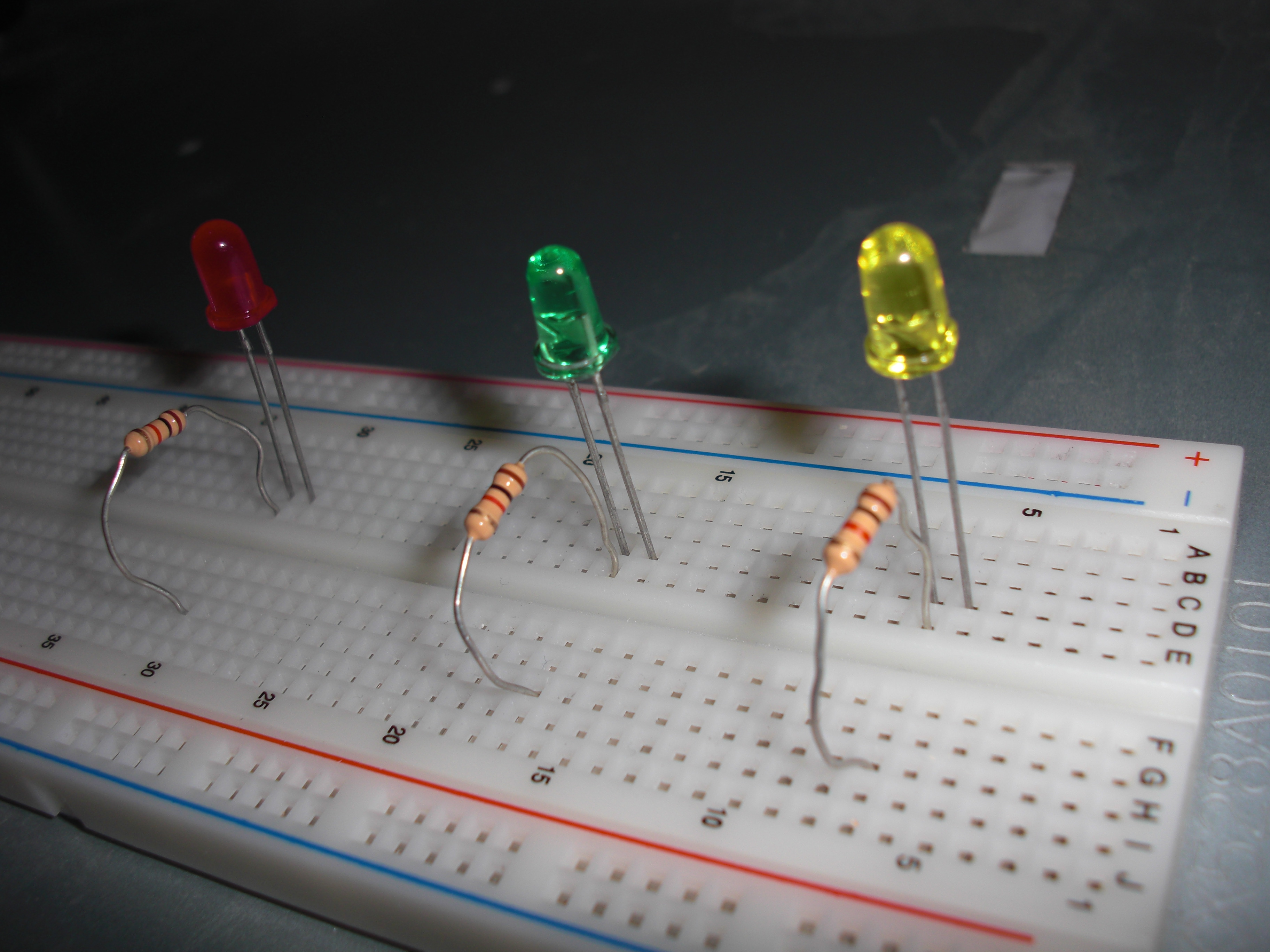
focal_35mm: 36
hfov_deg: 51.4
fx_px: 1321
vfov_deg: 39.7
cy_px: 476
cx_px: 635
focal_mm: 6.3
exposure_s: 1/60
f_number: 7.9
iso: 50
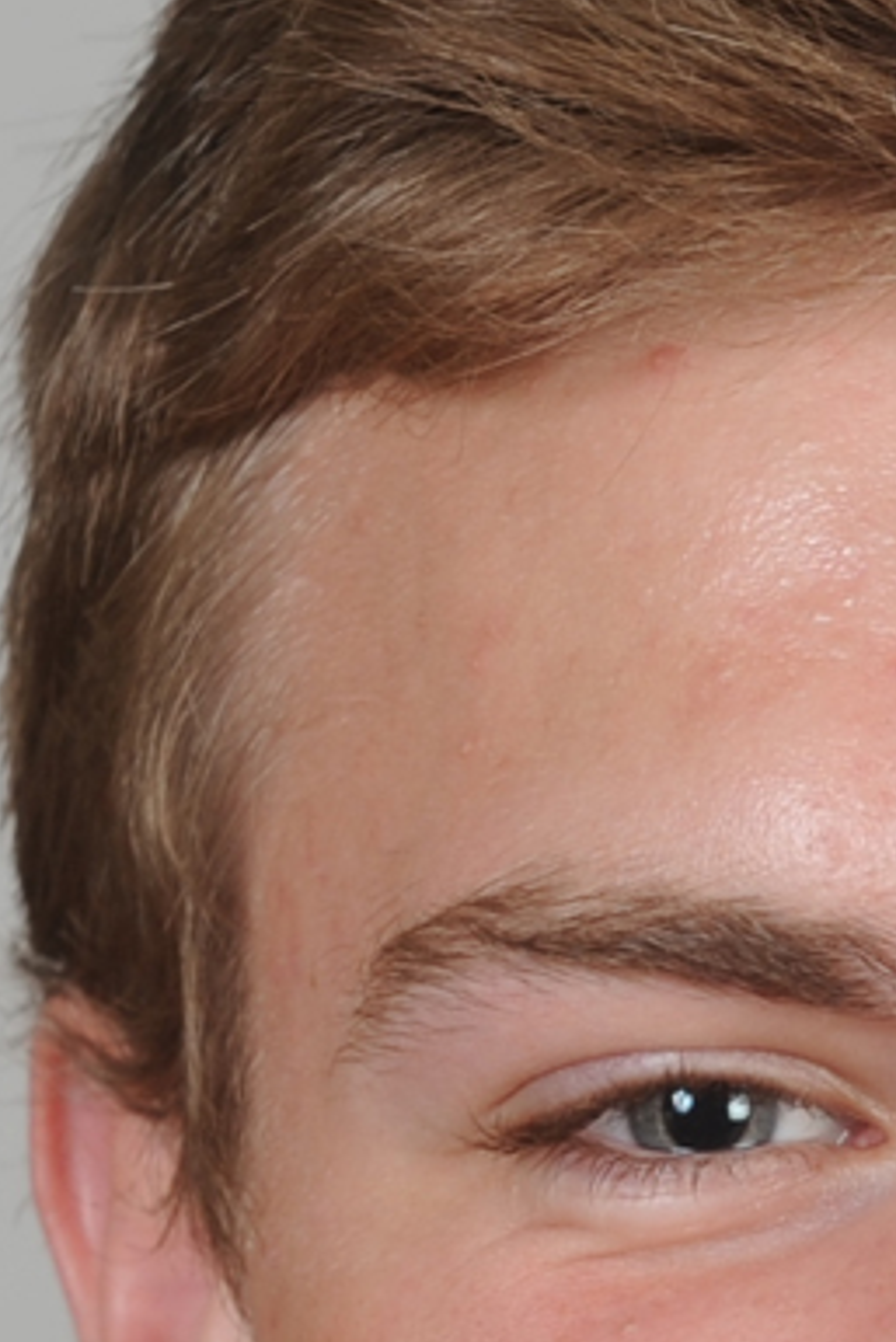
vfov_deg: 9.4
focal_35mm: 218
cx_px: 1063
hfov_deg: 6.3
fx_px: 8131
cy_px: 1328
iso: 200
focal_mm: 70
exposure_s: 1/250
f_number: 7.1
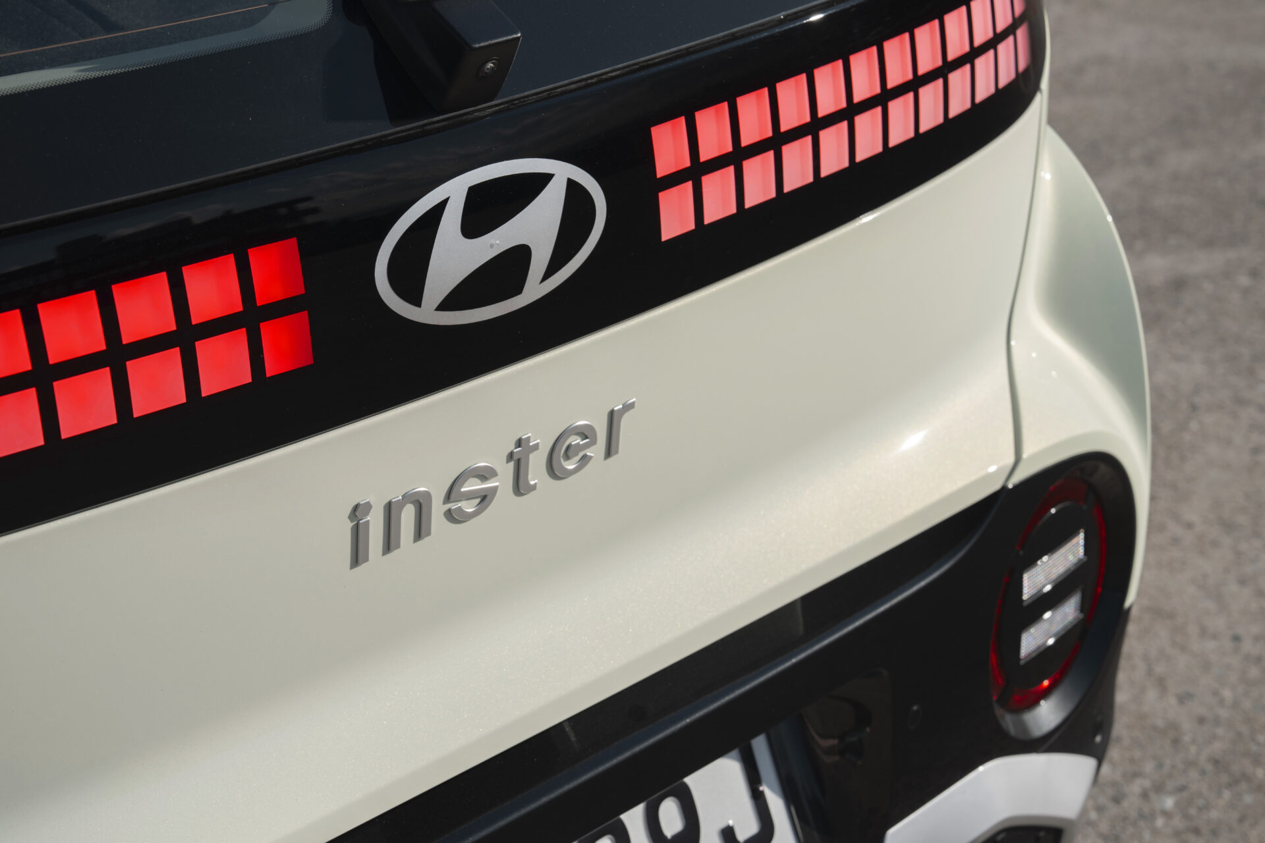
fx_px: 2460
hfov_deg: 28.8
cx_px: 632
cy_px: 422
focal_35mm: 70
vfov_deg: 19.5
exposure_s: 1/200
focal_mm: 70
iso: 100
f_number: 8
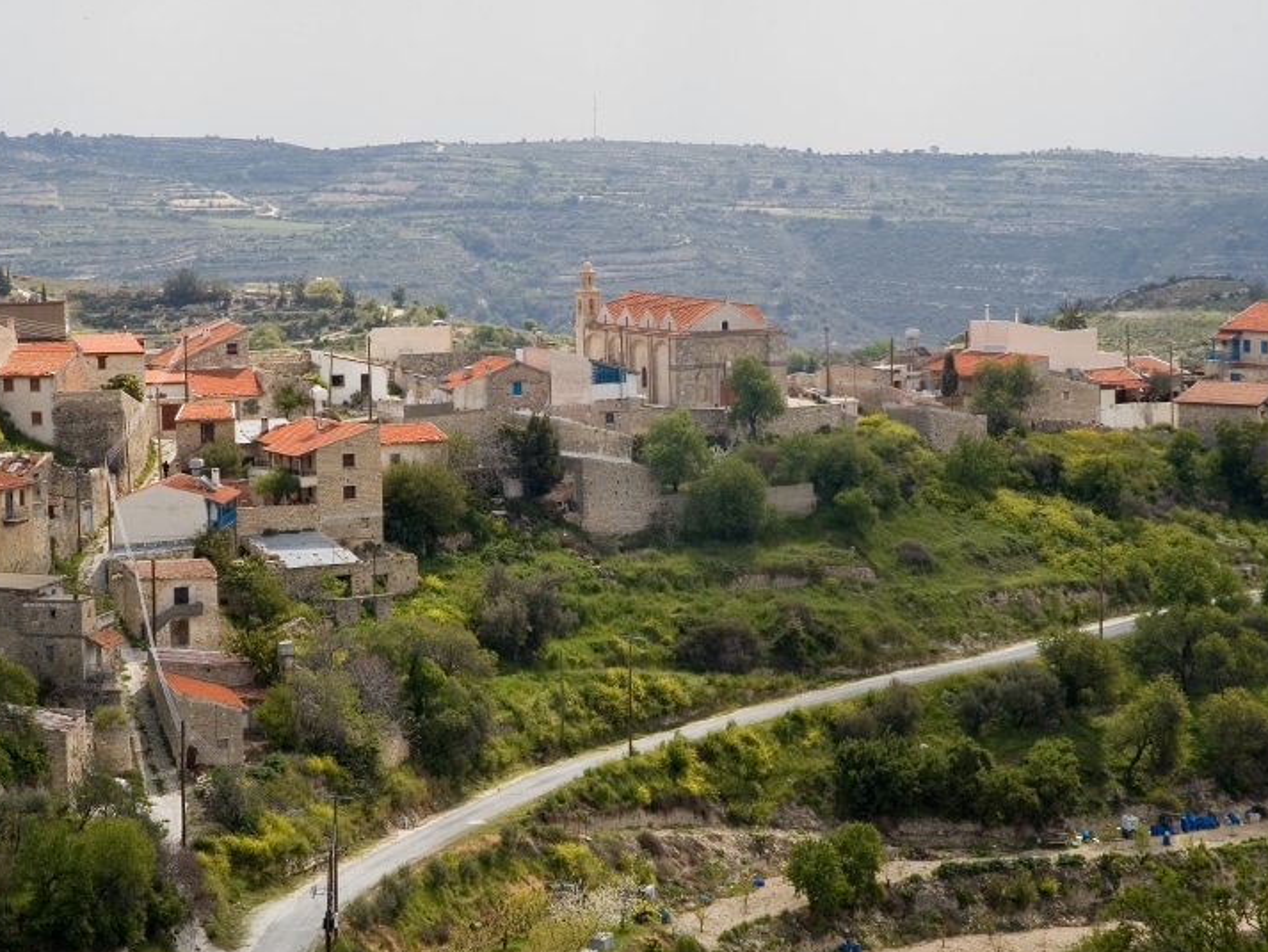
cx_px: 537
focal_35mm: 103
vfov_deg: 14.4
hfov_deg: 19.1
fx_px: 3774
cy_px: 494
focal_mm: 60
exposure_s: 1/50
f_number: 10
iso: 200
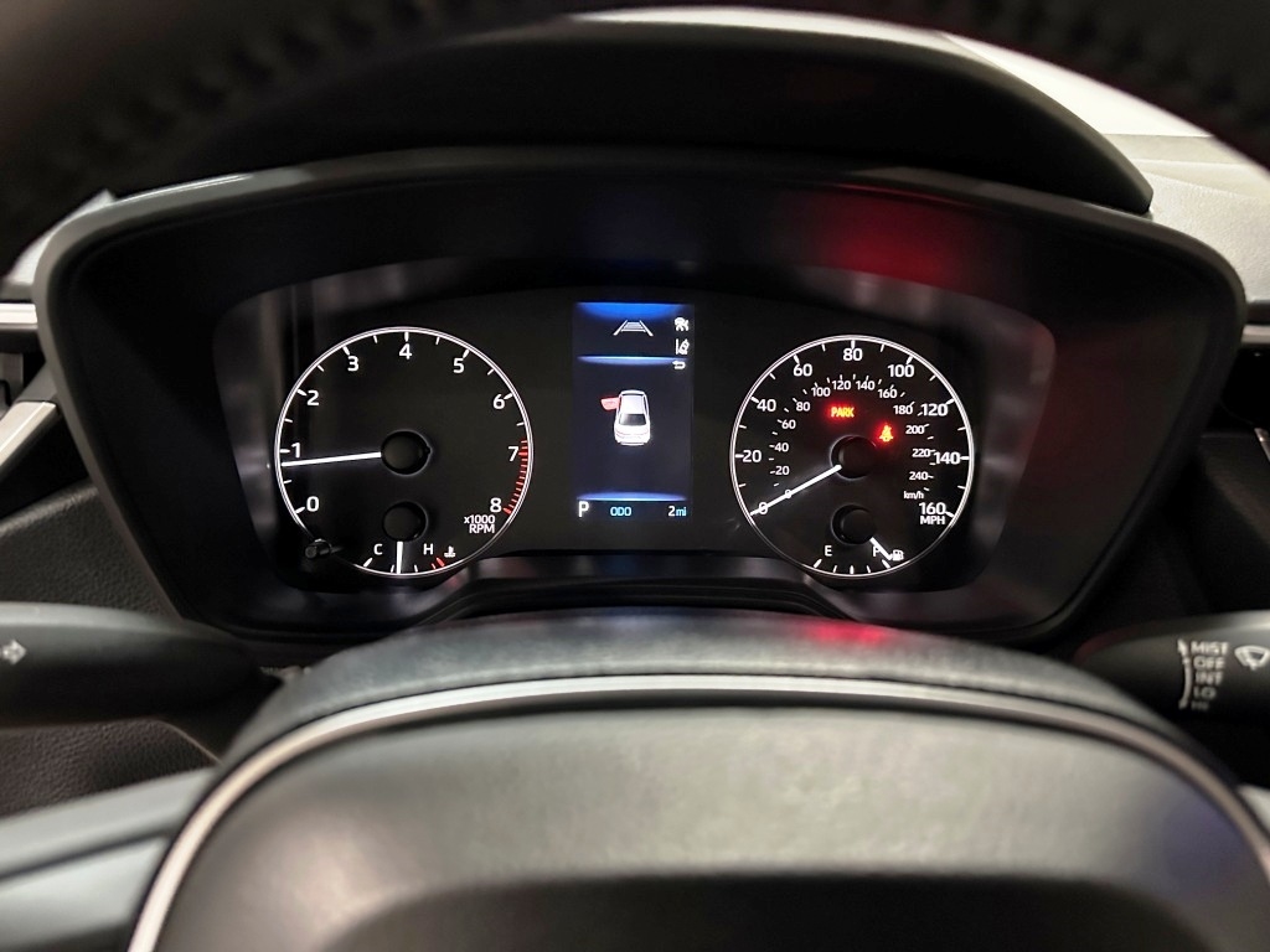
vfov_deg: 56.8
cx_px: 635
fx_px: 881
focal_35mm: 24
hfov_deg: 71.6
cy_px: 476
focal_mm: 6.86
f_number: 1.78
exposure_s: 1/30
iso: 1250
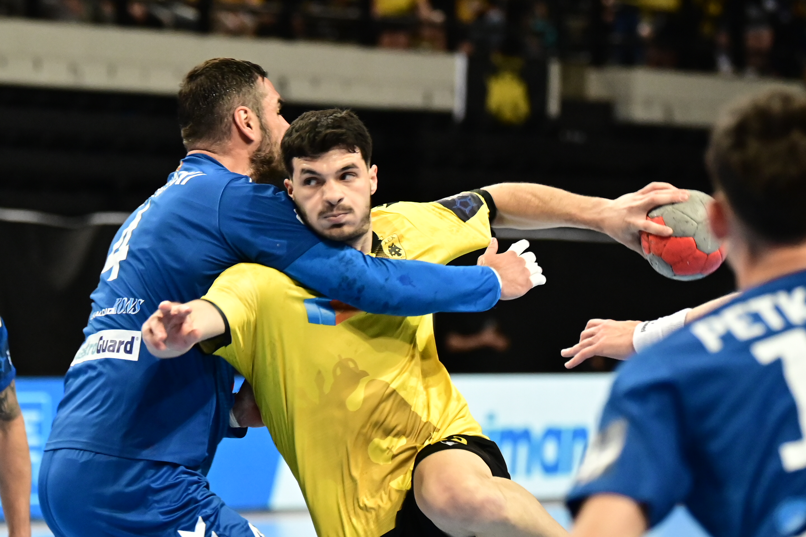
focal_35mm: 110
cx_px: 403
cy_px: 268
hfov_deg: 18.6
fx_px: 2463
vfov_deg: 12.5
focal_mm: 110
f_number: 3.2
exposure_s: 1/800
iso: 2500
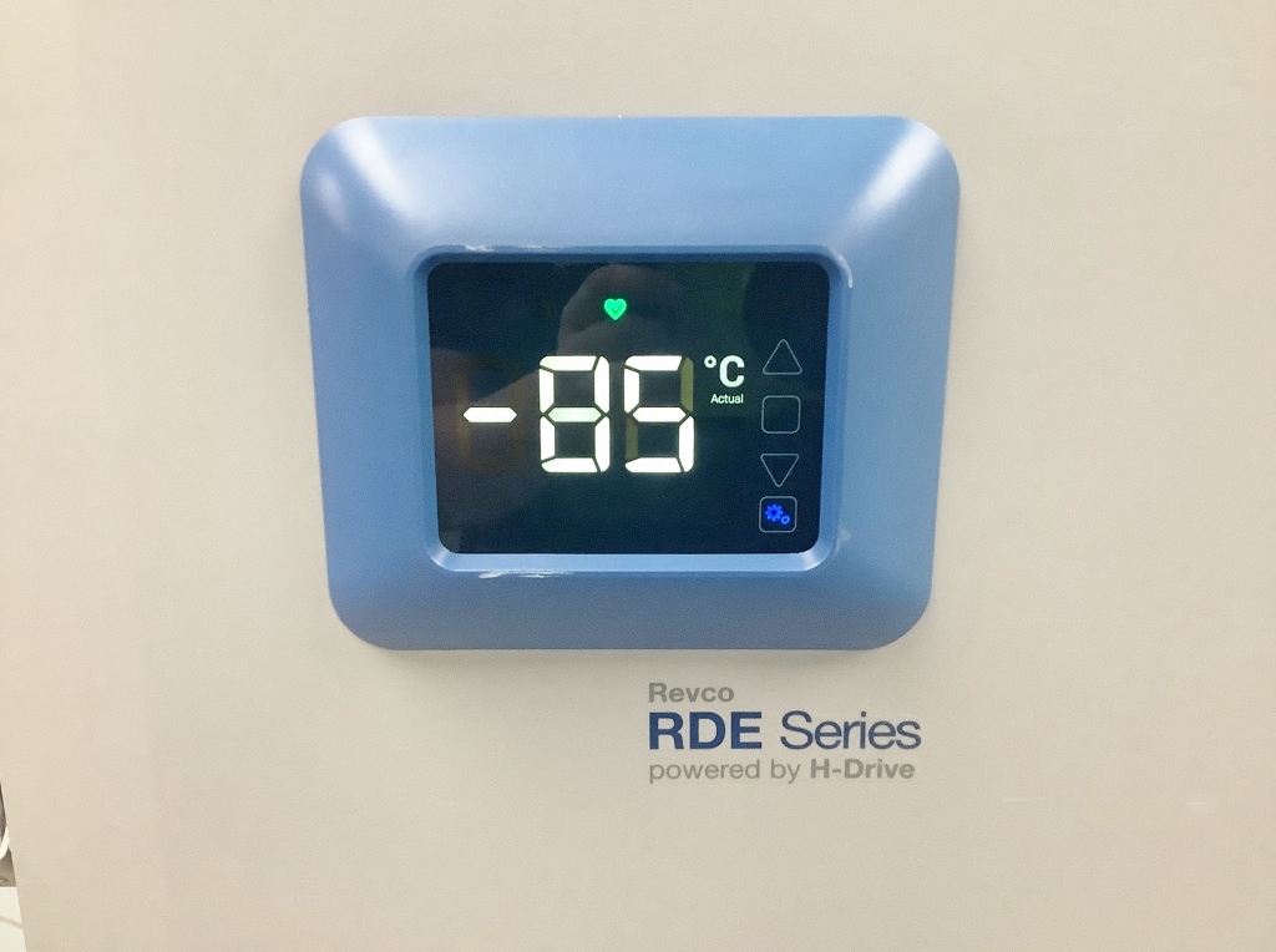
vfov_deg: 45.3
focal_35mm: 31
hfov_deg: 58.4
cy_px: 476
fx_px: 1141
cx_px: 638
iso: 250
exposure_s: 1/60
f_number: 2.4
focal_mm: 3.3
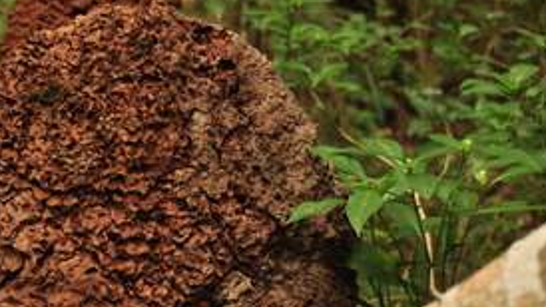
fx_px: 2590
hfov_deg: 12.0
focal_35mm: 179
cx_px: 143
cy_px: 204
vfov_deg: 6.8
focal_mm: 65
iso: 400
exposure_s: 1/60
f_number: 5.6
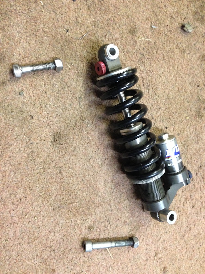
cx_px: 102
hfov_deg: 42.9
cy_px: 137
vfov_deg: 55.4
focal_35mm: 33
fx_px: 261
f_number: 2.4
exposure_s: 1/17
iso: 400
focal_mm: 4.13
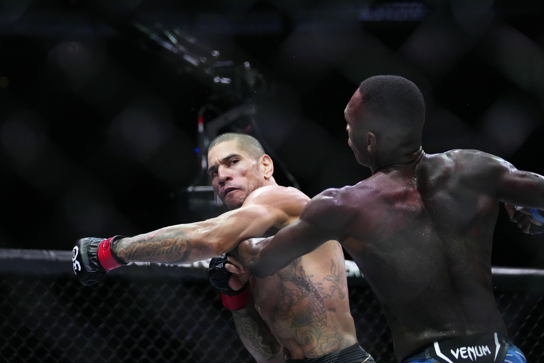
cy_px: 182
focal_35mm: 109
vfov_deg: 12.6
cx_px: 272
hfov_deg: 18.8
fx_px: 1647
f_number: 2.8
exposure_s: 1/2000
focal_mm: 109
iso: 5000
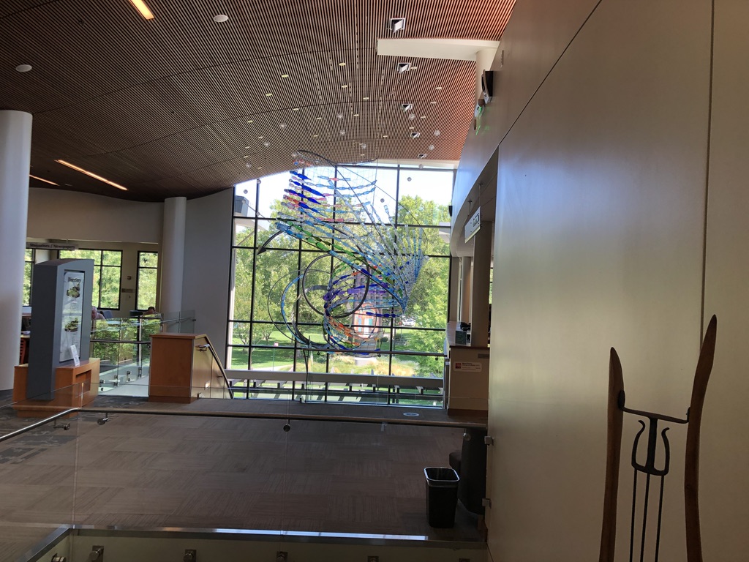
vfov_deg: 49.7
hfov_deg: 63.4
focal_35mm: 28
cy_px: 281
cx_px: 374
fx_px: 606
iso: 40
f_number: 1.8
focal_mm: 4
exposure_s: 1/120
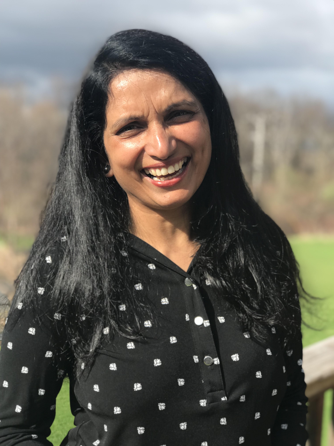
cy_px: 223
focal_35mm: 57
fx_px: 733
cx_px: 167
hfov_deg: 25.7
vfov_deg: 33.8
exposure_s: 1/567
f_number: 2.8
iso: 20
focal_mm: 6.6
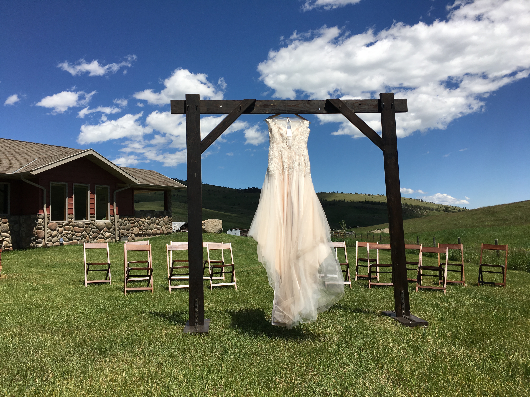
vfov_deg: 48.2
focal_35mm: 29
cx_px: 265
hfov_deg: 61.7
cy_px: 198
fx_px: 444
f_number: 2.2
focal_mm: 4.15
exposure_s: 1/2564
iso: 25
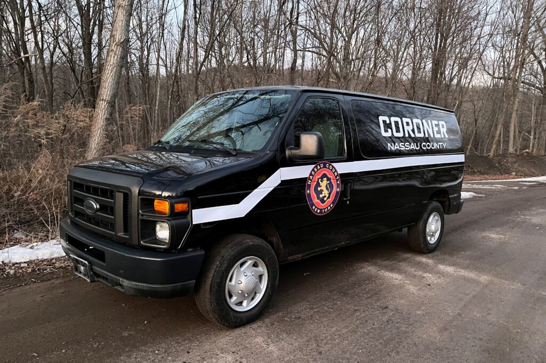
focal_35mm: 46
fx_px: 704
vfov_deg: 28.9
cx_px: 273
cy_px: 182
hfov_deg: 42.4
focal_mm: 31
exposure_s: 1/640
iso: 400
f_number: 7.1
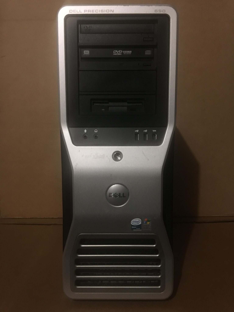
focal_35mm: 29
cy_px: 156
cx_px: 117
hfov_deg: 48.2
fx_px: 261
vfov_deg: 61.7
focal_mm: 4.15
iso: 100
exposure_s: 1/4
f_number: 2.2
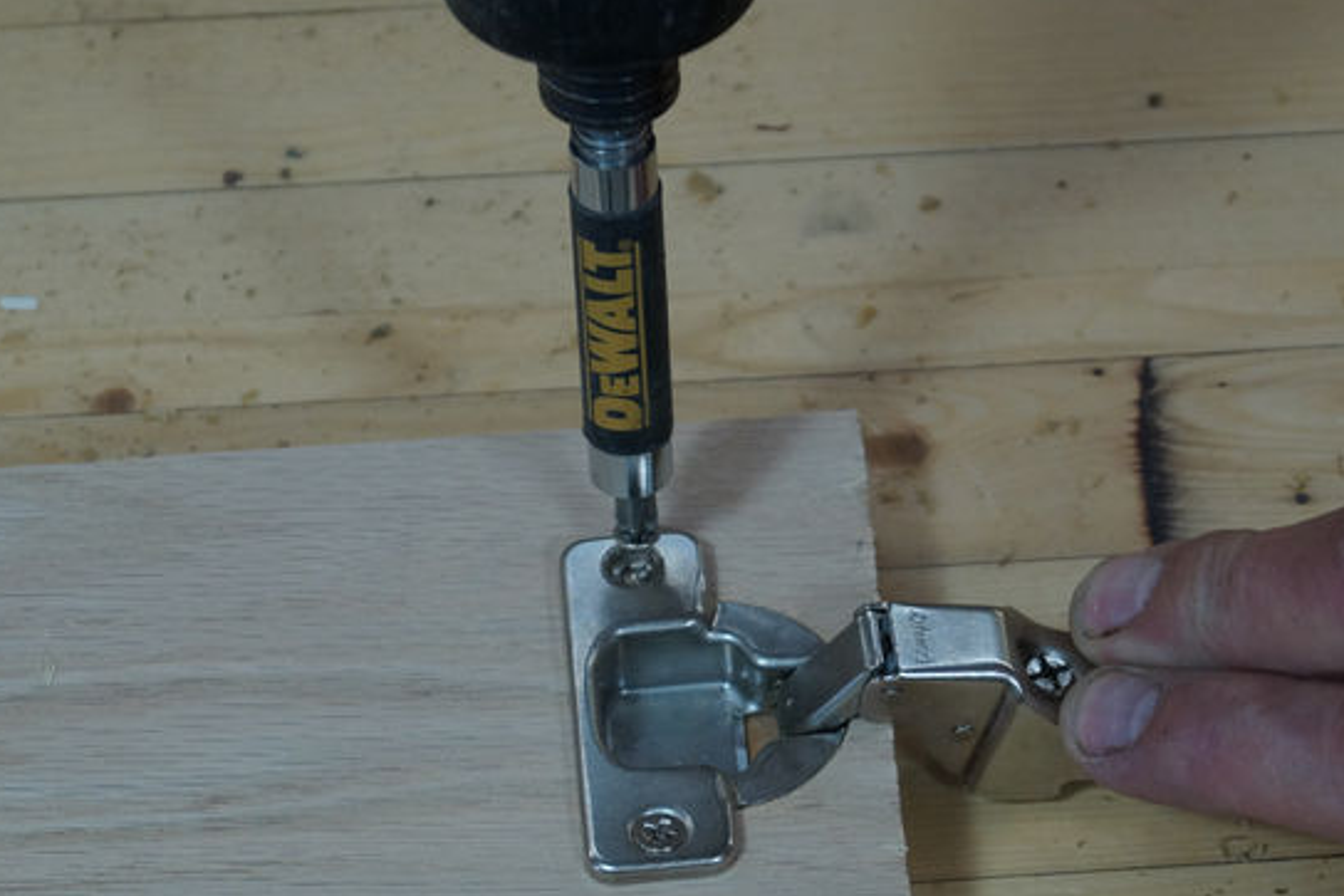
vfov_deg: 9.0
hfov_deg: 13.5
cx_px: 926
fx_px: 5671
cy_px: 639
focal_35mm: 152
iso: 500
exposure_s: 1/160
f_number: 5.6
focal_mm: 55
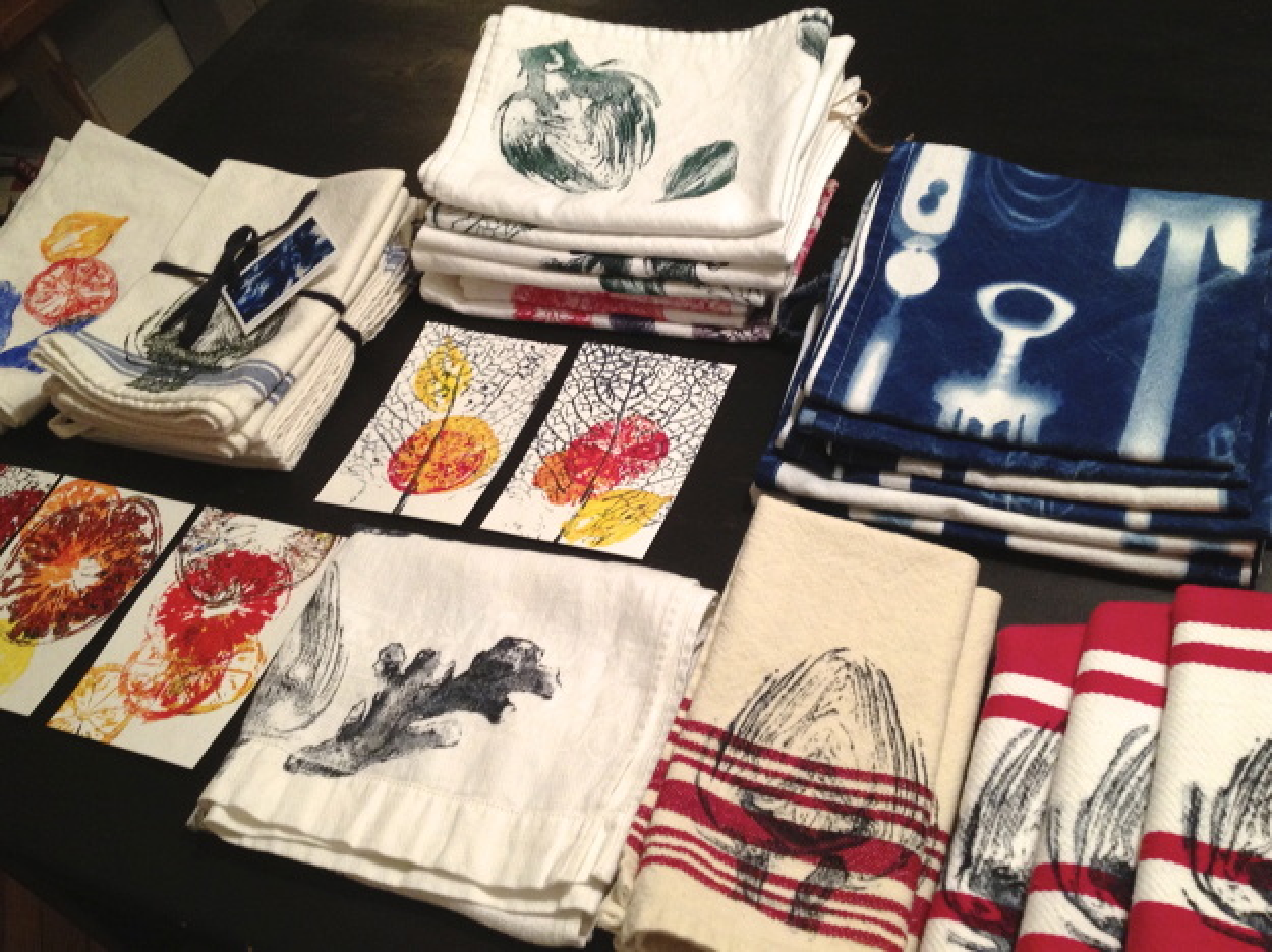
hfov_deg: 52.7
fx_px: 1285
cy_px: 476
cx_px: 636
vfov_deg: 40.7
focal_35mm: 35
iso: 200
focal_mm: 4.28
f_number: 2.4
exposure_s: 1/20
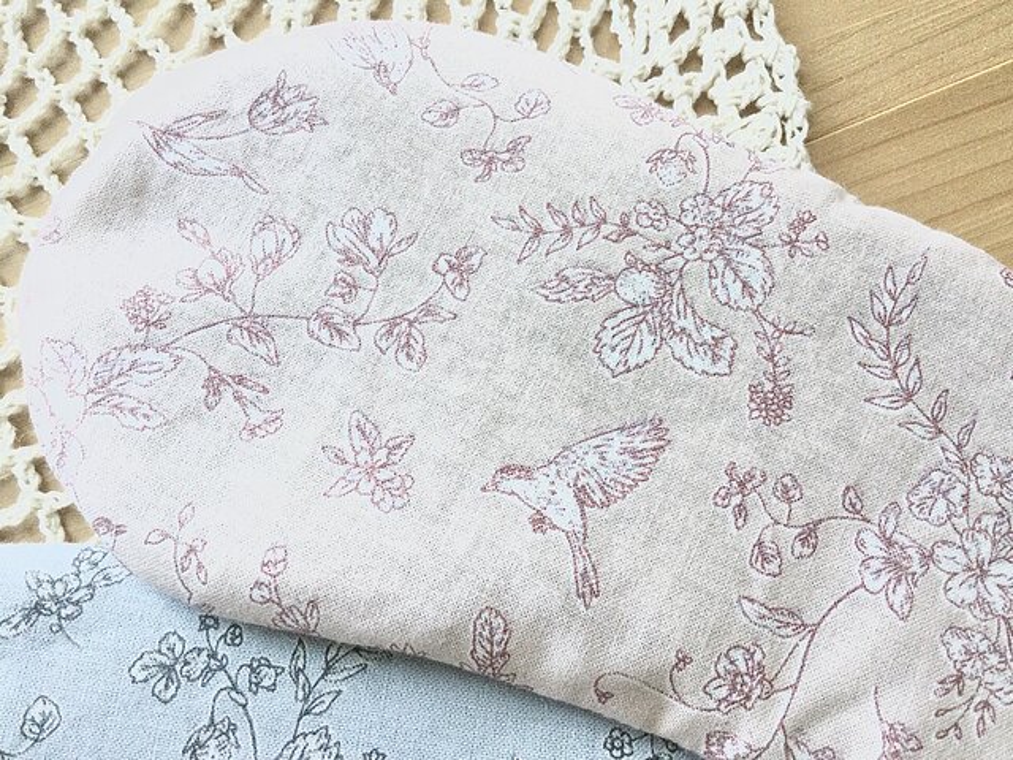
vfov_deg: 45.4
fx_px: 907
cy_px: 380
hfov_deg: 58.4
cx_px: 506
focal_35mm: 31
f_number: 2.4
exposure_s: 1/30
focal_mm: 3.3
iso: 40
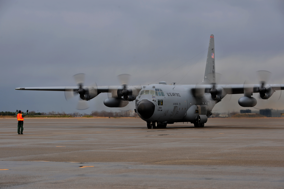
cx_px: 142
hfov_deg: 19.5
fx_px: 828
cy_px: 94
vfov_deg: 13.0
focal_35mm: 105
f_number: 9
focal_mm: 105
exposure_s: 1/100
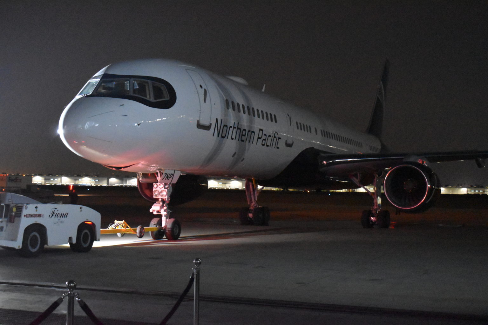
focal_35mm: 52
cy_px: 162
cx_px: 244
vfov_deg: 25.8
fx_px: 712
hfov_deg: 37.9
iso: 12800
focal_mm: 35
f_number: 4.5
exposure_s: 1/40
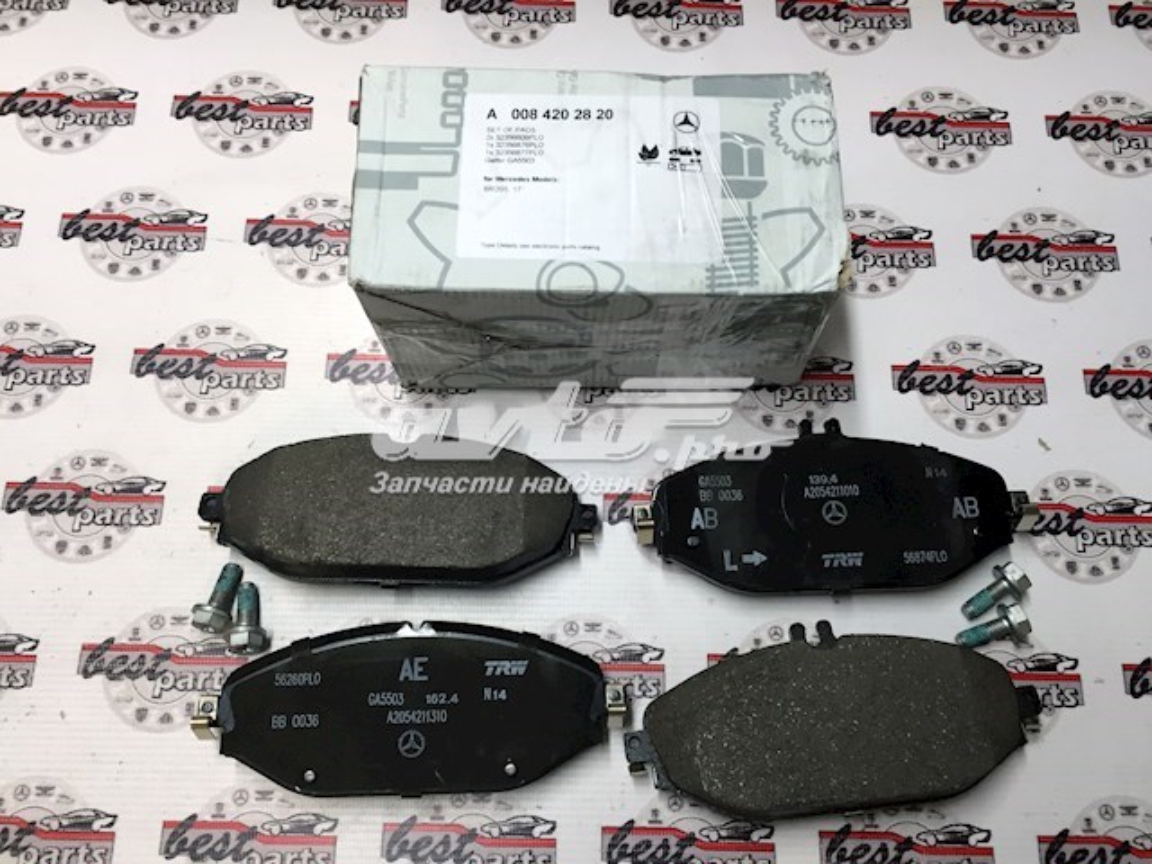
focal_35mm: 29
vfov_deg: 48.2
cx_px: 576
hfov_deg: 61.7
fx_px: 965
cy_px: 432
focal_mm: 4.15
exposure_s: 1/33
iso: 80
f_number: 2.2
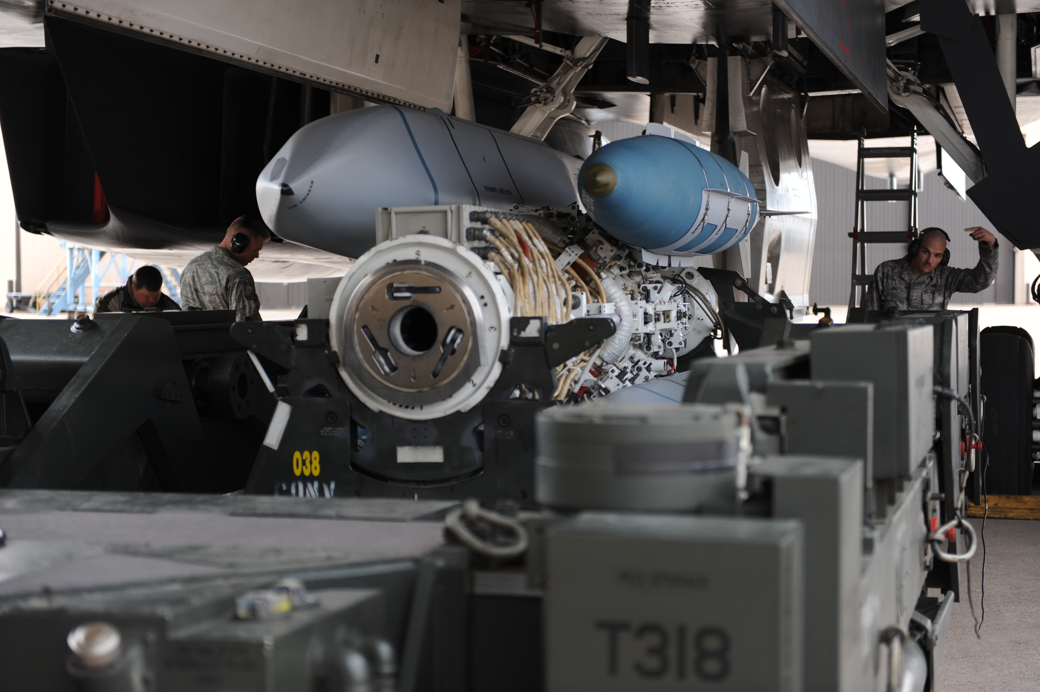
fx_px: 2021
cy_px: 346
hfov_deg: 28.9
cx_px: 520
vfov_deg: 19.4
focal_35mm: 70
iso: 400
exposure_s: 1/160
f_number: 2.8
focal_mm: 70
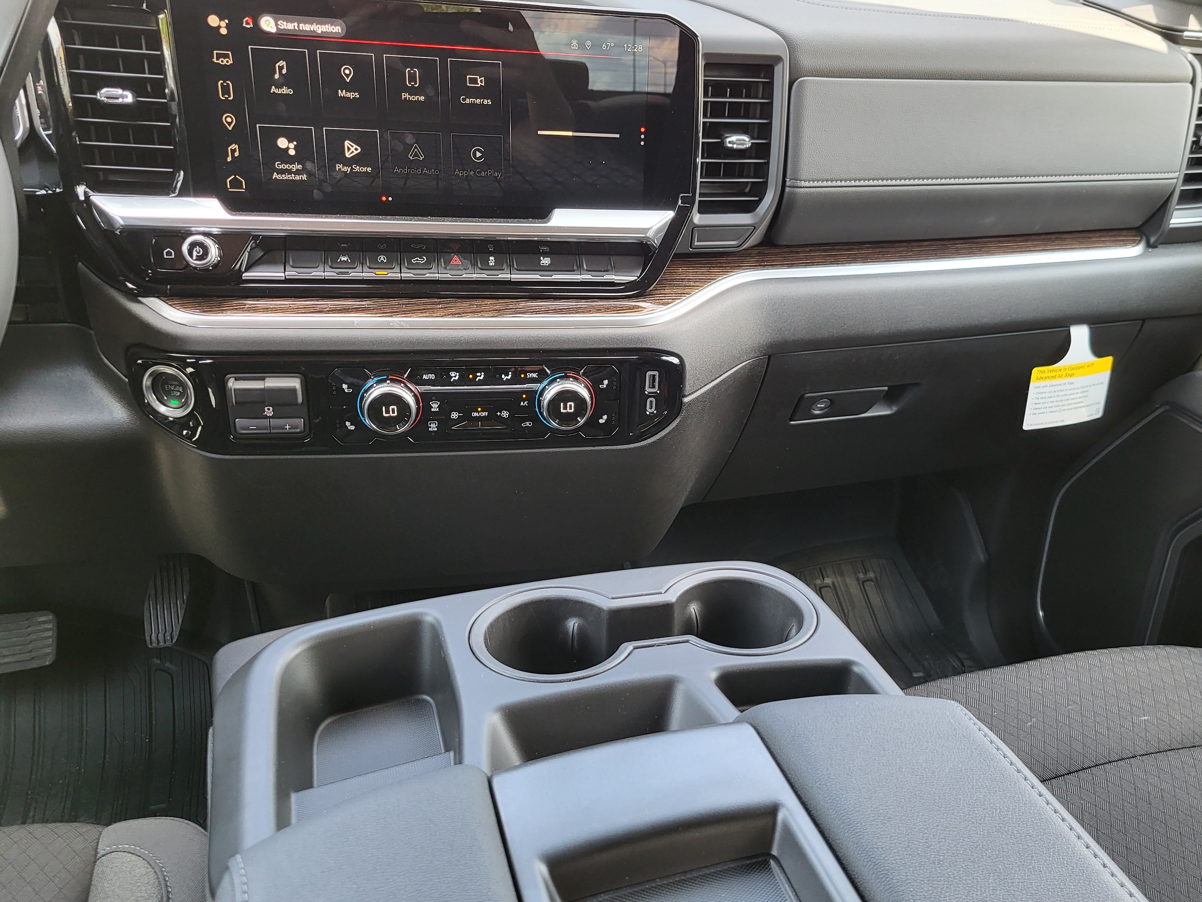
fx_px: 1076
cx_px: 699
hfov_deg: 58.0
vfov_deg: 45.3
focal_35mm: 31
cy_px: 514
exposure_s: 1/120
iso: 160
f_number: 1.8
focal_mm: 5.4
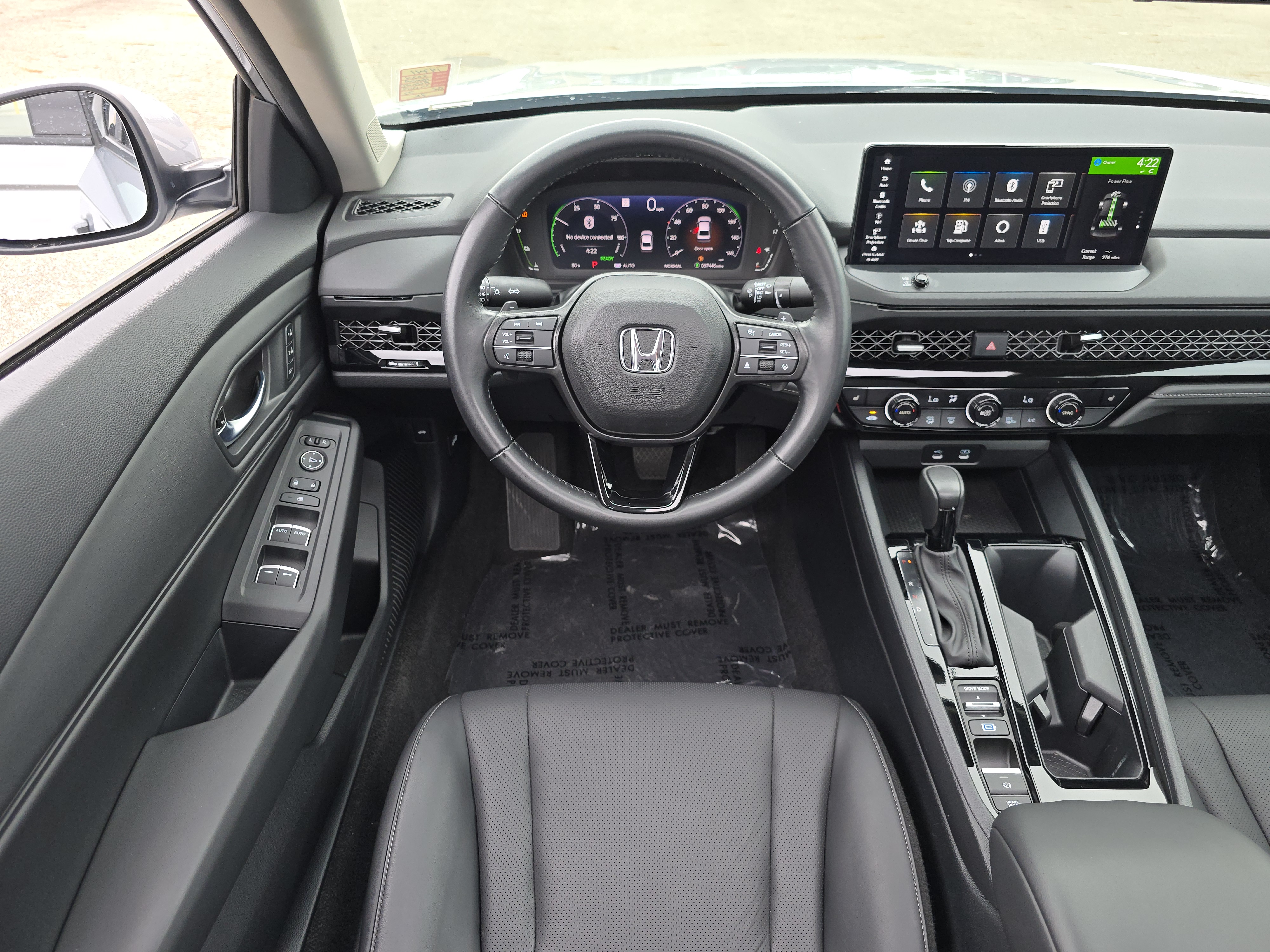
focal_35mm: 23
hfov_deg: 73.9
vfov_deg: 58.9
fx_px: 844
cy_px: 476
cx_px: 635
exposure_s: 1/180
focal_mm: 6.3
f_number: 1.7
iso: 80
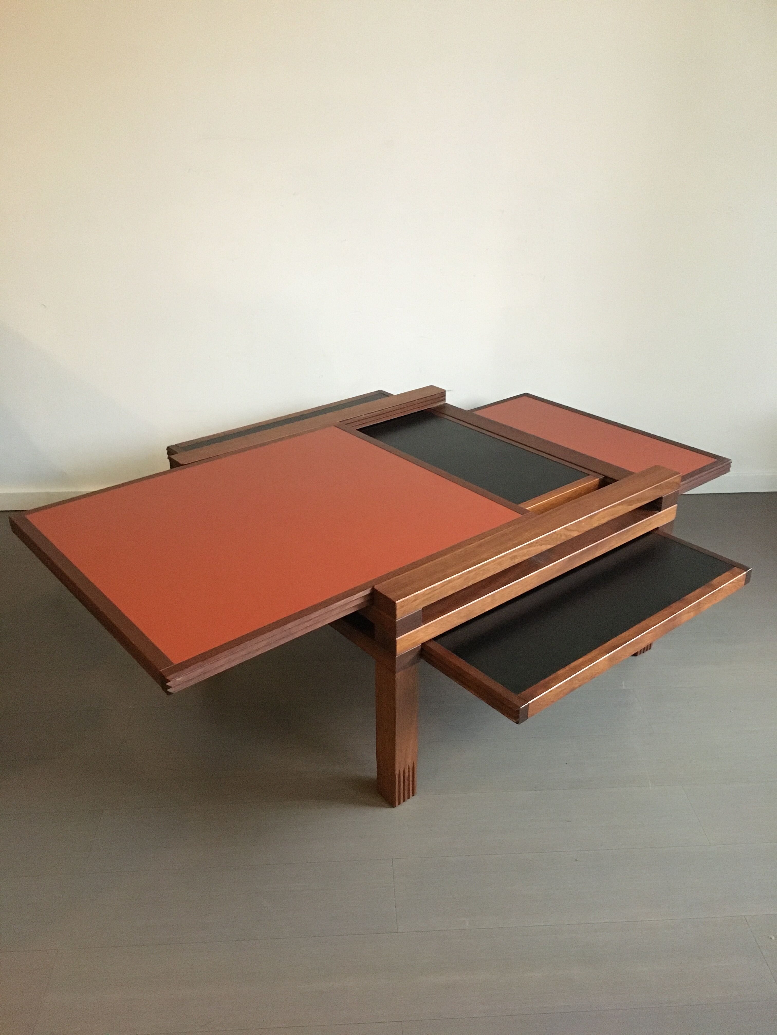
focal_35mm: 29
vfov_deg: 61.7
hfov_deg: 48.2
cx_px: 388
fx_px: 868
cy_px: 518
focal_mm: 4.15
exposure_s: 1/17
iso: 400
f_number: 2.2
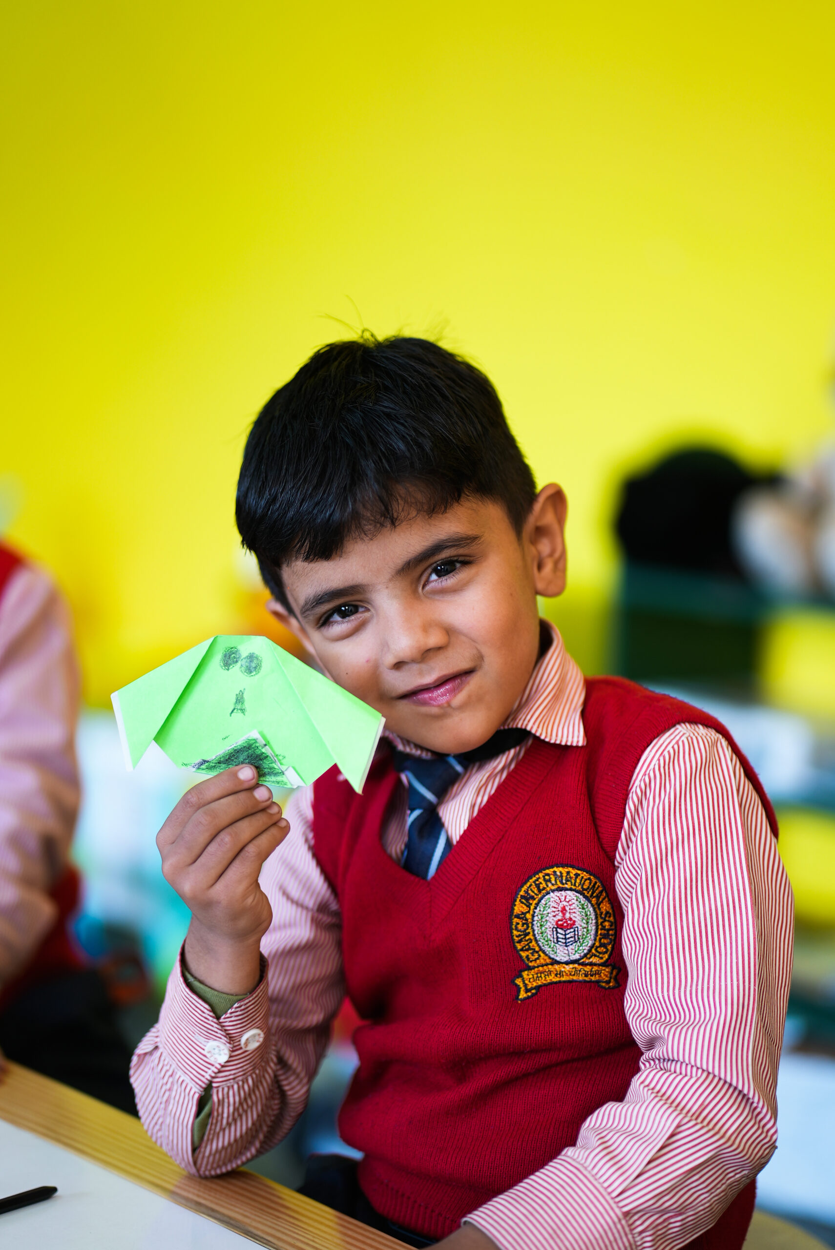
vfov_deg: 23.9
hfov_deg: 16.1
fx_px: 2953
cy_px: 625
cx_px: 418
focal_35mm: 85
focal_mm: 85
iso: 200
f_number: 2
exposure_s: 1/100
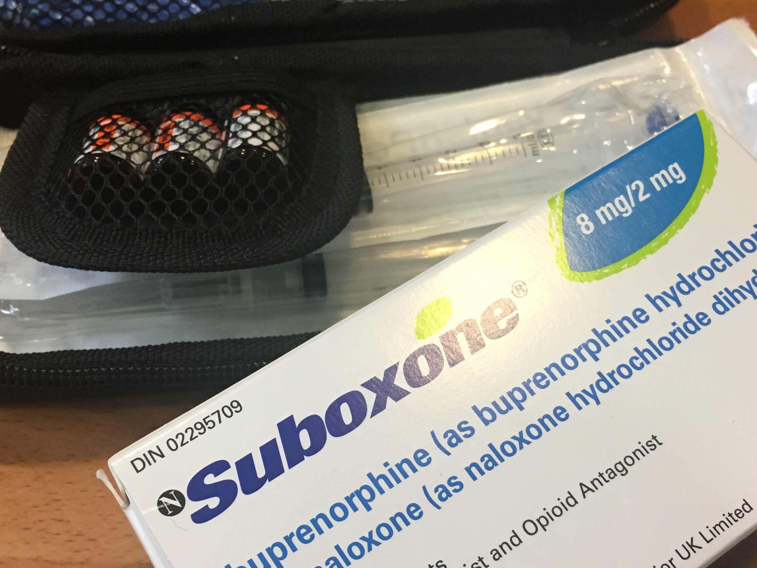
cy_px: 328
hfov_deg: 42.1
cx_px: 379
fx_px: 984
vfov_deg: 32.1
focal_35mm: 45
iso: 100
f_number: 2.2
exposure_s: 1/30
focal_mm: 4.15
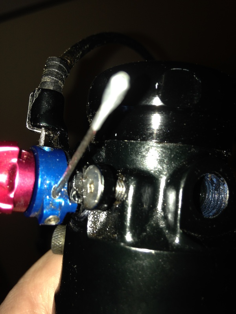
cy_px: 157
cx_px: 118
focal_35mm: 33
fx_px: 300
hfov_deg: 42.9
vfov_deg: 55.4
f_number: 2.4
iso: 50
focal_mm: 4.12
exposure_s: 1/61
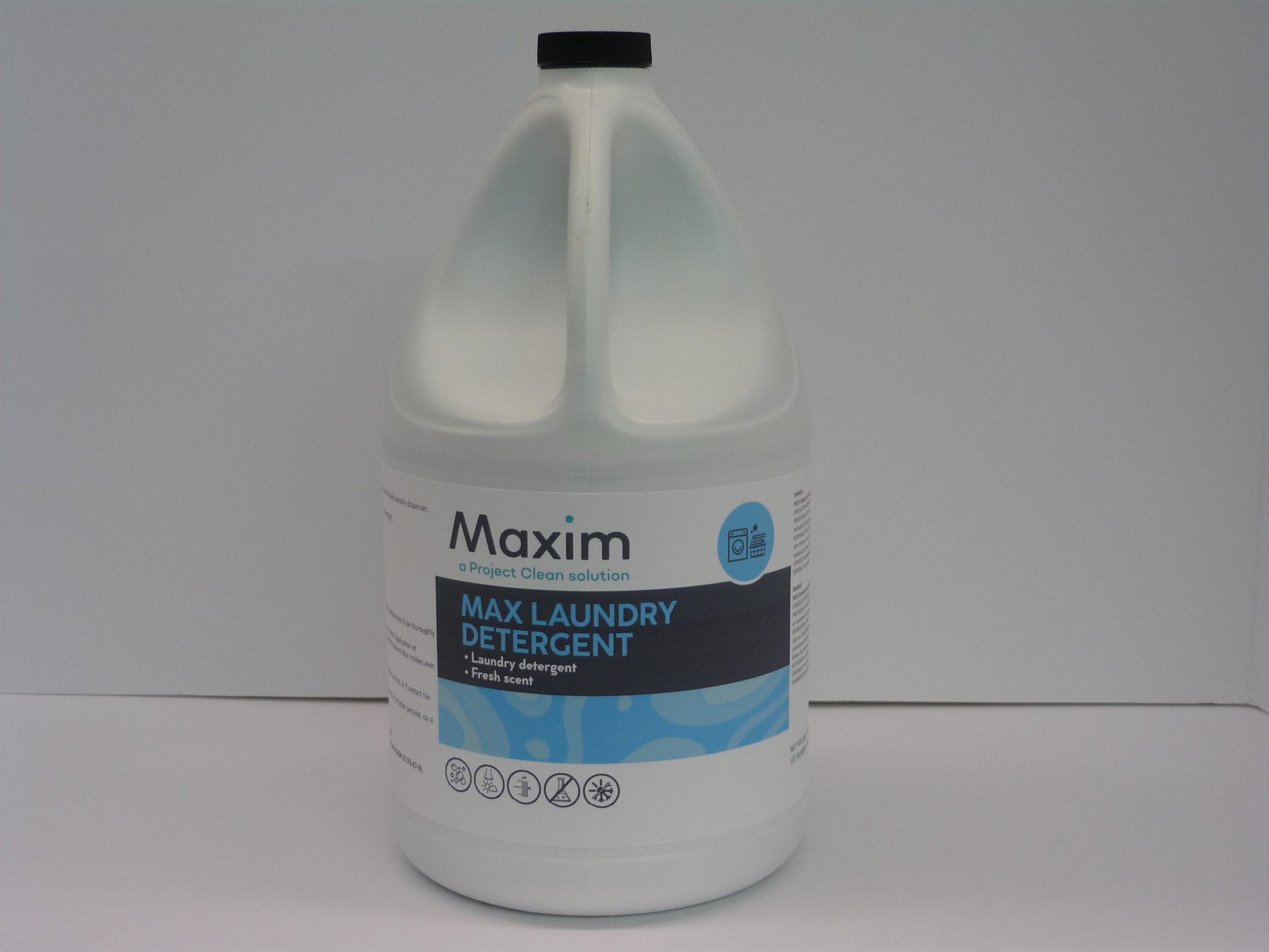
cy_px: 476
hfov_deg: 40.4
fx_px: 1723
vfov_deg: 30.9
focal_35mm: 47
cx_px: 634
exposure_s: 1/40
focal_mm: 7.8
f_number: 3.1
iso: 125
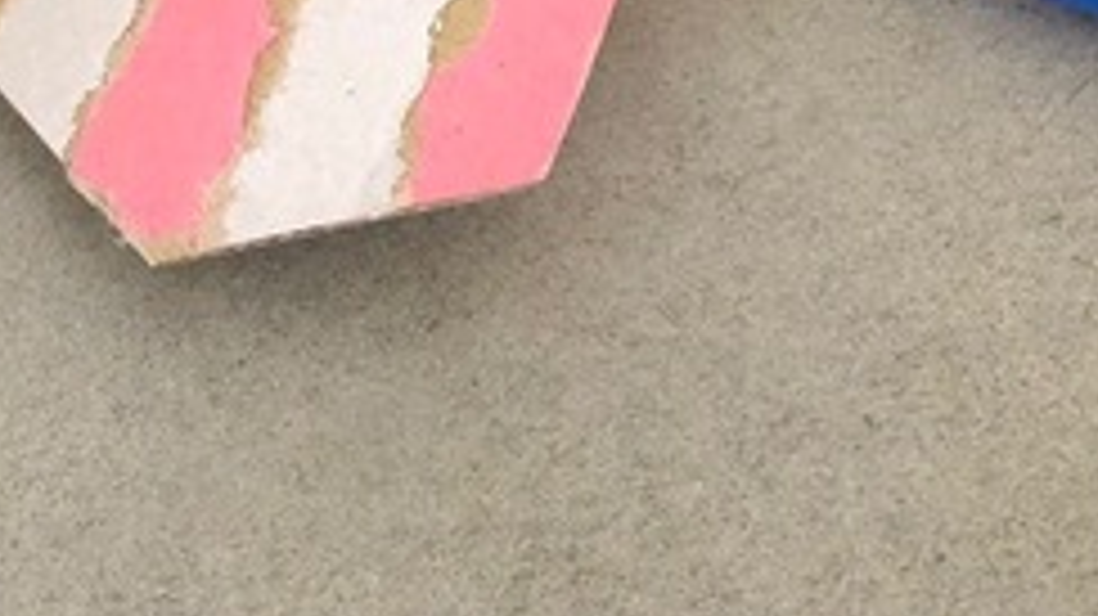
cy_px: -400
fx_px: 2328
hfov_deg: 24.9
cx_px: -72
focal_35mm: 80
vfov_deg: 13.8
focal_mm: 3.99
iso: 100
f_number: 1.8
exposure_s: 1/13
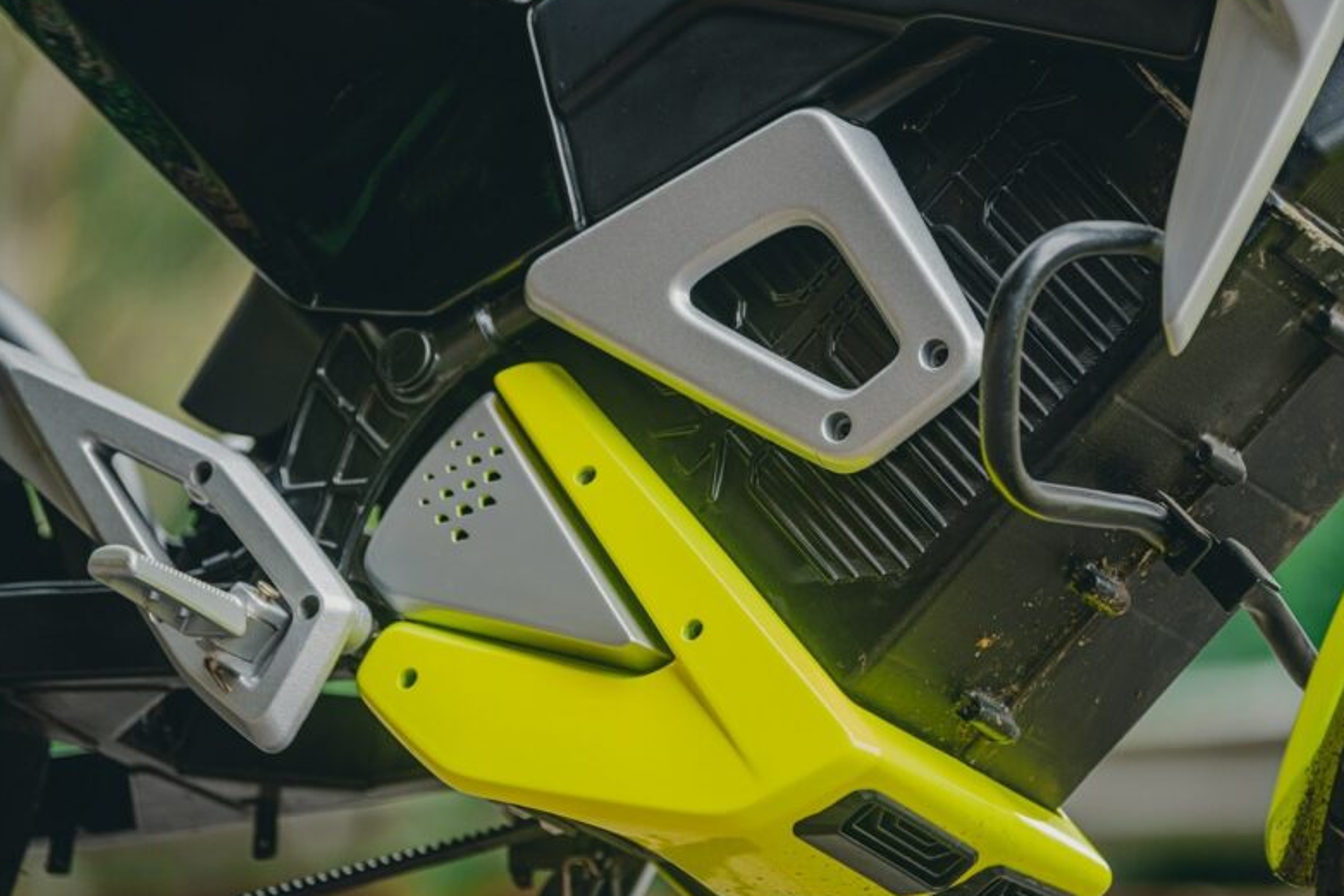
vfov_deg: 6.6
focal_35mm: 209
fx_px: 7804
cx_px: 847
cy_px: 480
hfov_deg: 9.8
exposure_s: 1/250
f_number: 2.8
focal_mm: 160
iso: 320
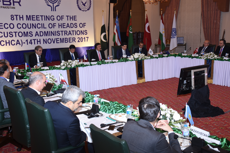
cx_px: 115
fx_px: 307
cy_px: 76
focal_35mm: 48
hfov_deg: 41.1
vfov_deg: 28.1
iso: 400
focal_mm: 32
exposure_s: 1/60
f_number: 5.6
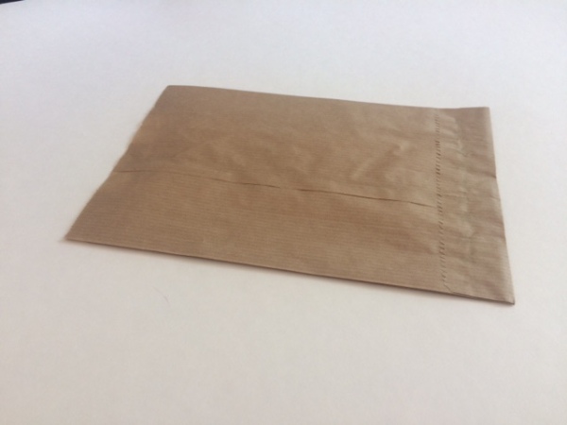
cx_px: 284
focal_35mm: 29
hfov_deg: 61.7
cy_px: 212
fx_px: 475
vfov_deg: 48.2
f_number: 2.2
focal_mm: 4.15
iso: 40
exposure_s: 1/50
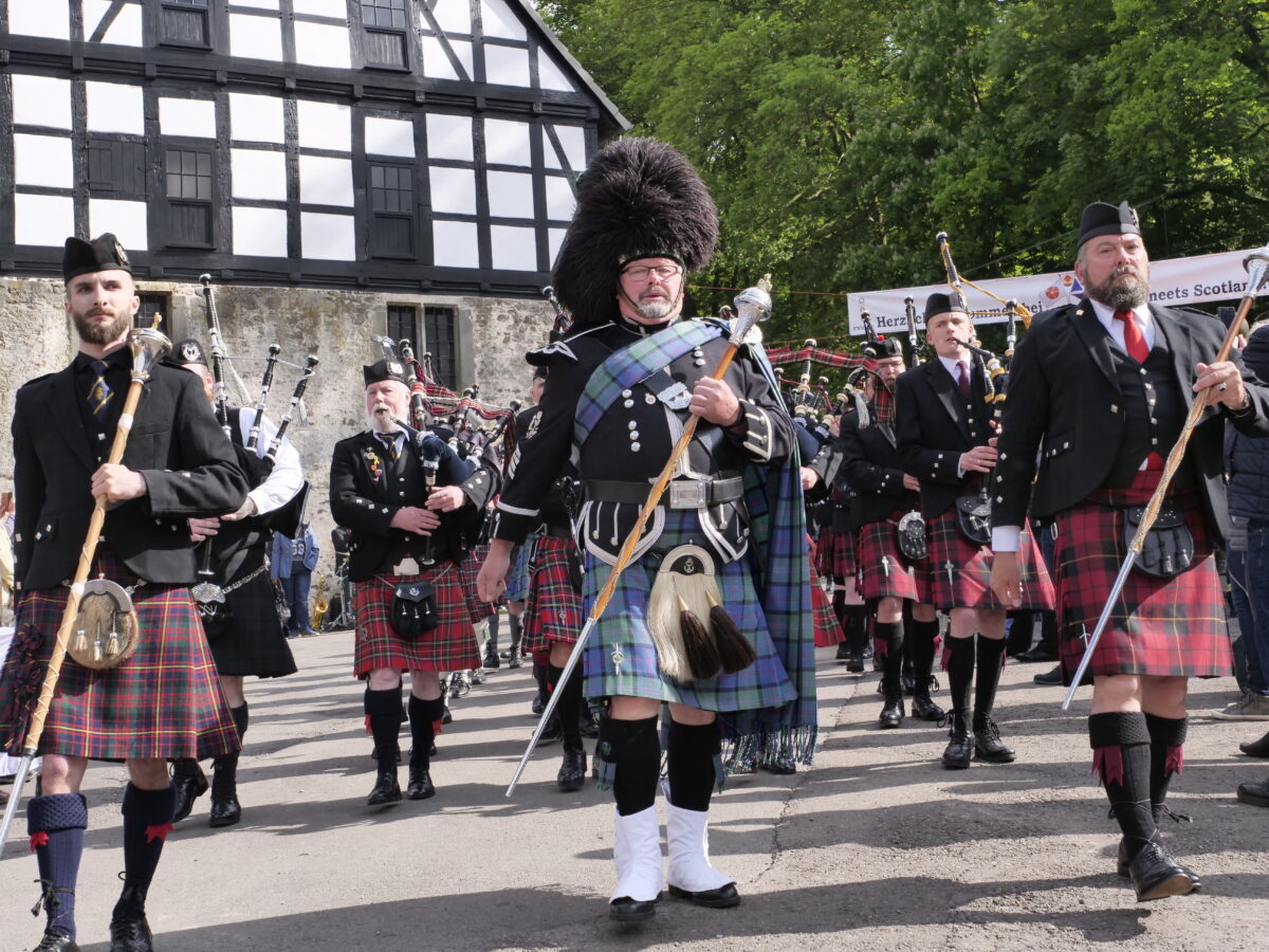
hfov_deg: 39.7
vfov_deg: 30.3
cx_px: 634
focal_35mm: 48
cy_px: 476
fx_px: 1760
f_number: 7.1
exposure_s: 1/1000
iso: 640
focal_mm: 24
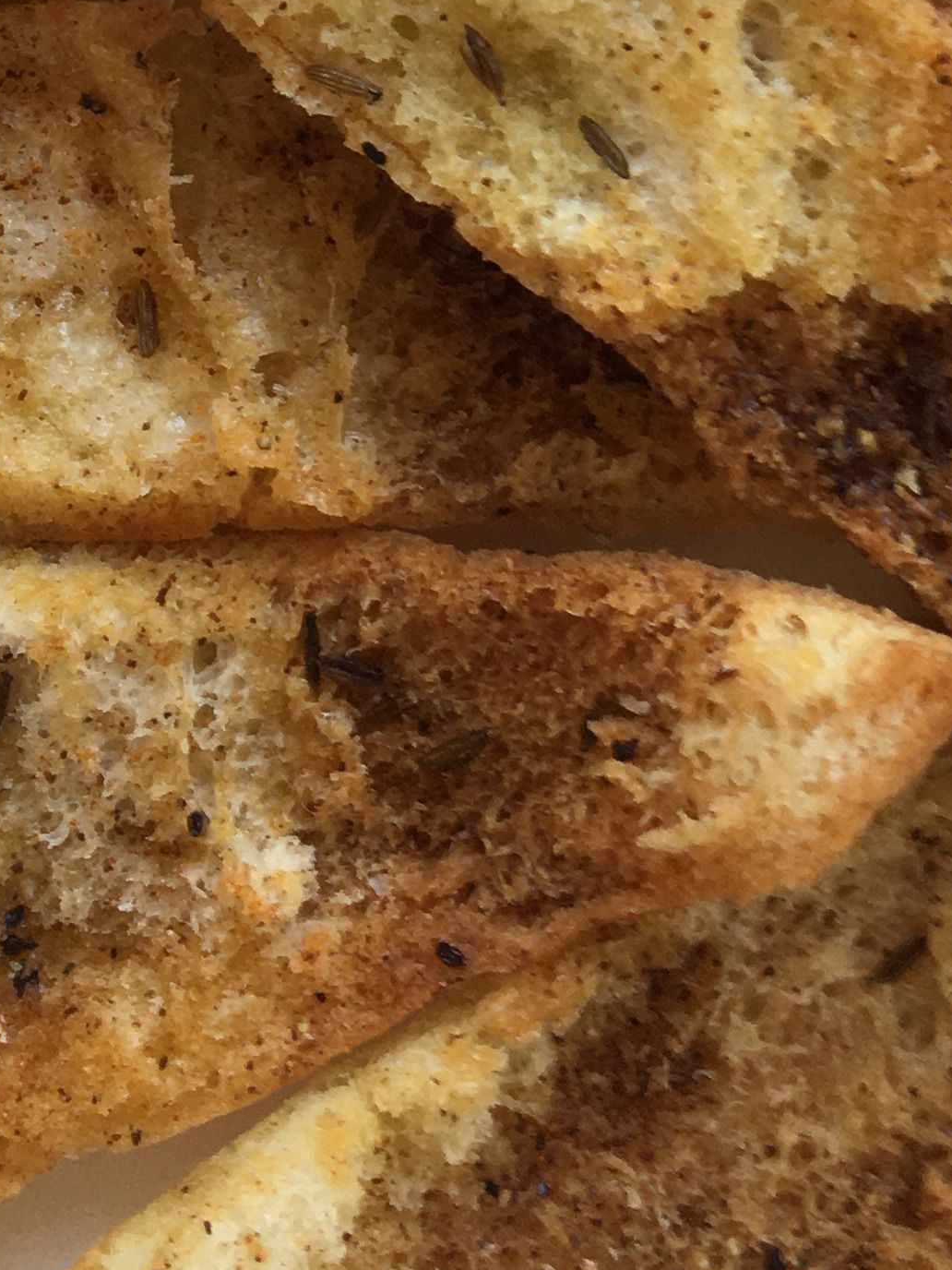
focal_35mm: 85
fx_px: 3117
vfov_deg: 20.9
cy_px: -391
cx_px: 707
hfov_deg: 17.3
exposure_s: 1/100
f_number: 2.2
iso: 40
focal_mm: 4.15
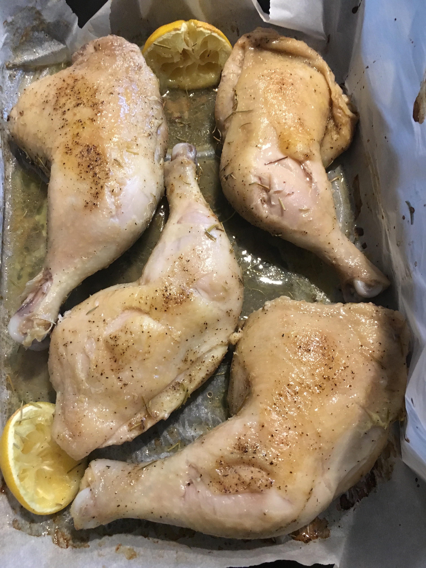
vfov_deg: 61.7
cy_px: 284
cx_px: 213
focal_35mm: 29
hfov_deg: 48.2
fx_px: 476
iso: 200
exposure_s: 1/30
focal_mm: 4.15
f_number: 2.2
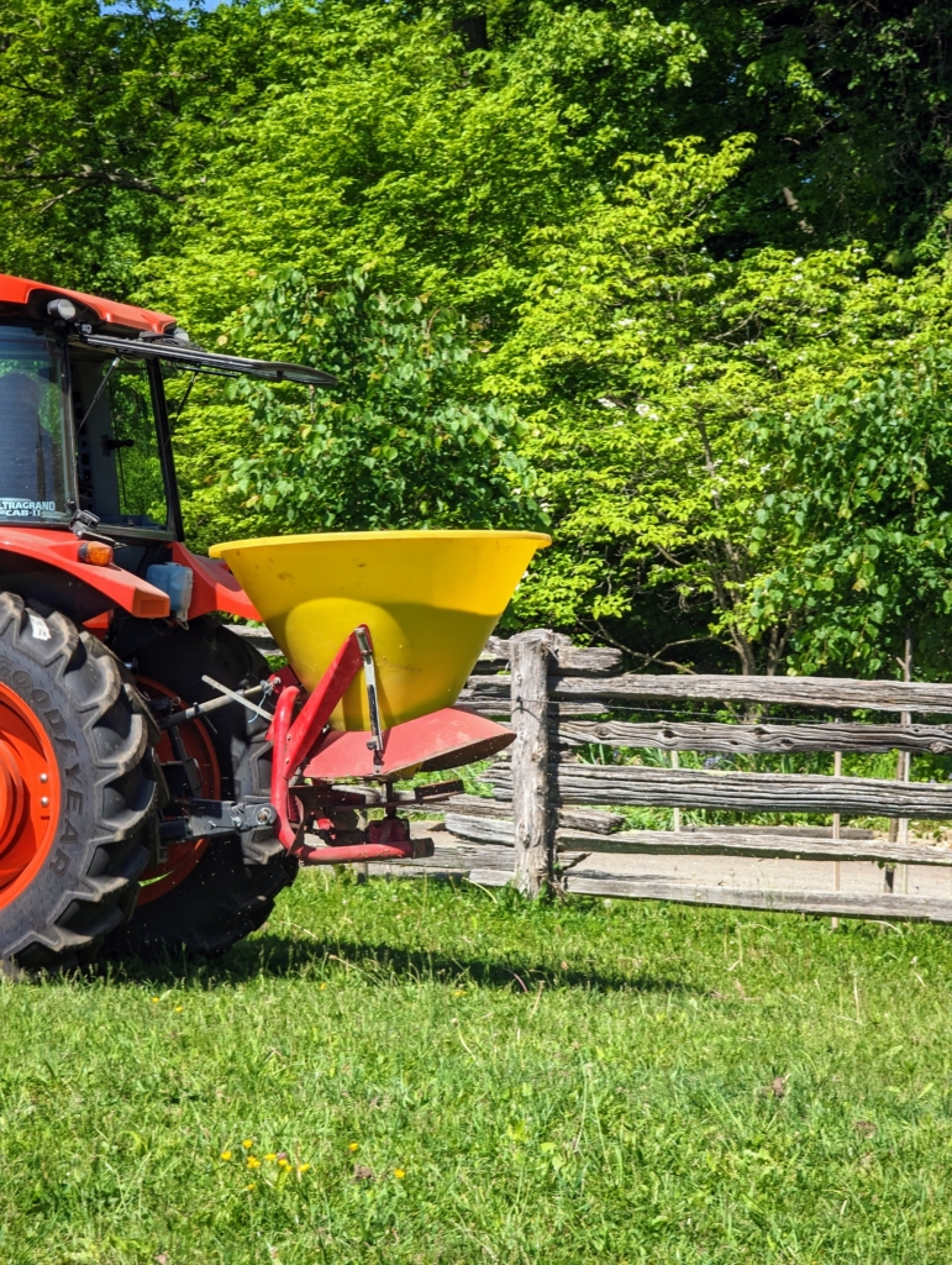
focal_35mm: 117
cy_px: 632
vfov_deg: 16.8
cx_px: 476
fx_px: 4280
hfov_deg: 12.7
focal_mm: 19
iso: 18
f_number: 3.5
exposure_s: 1/288
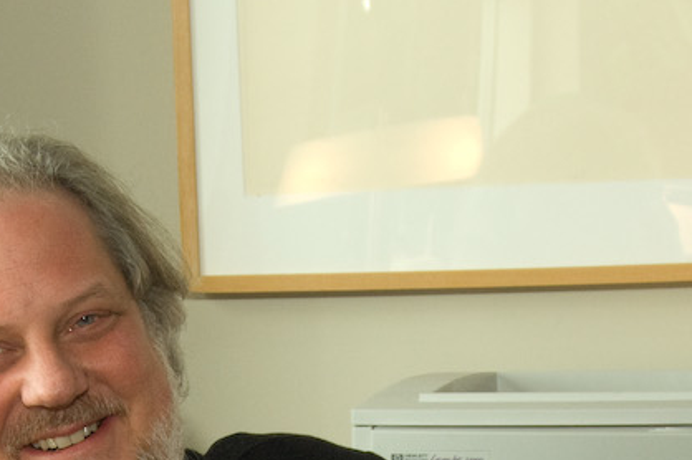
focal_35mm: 188
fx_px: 3611
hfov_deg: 10.9
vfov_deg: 7.2
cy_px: 708
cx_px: 207
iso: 500
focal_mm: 34
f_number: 5.6
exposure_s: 1/60
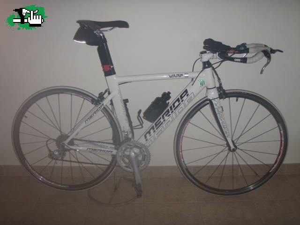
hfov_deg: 48.9
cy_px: 112
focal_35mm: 38
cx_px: 150
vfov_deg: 37.8
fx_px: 330
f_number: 3.5
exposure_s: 1/30
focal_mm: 6.7
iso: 100
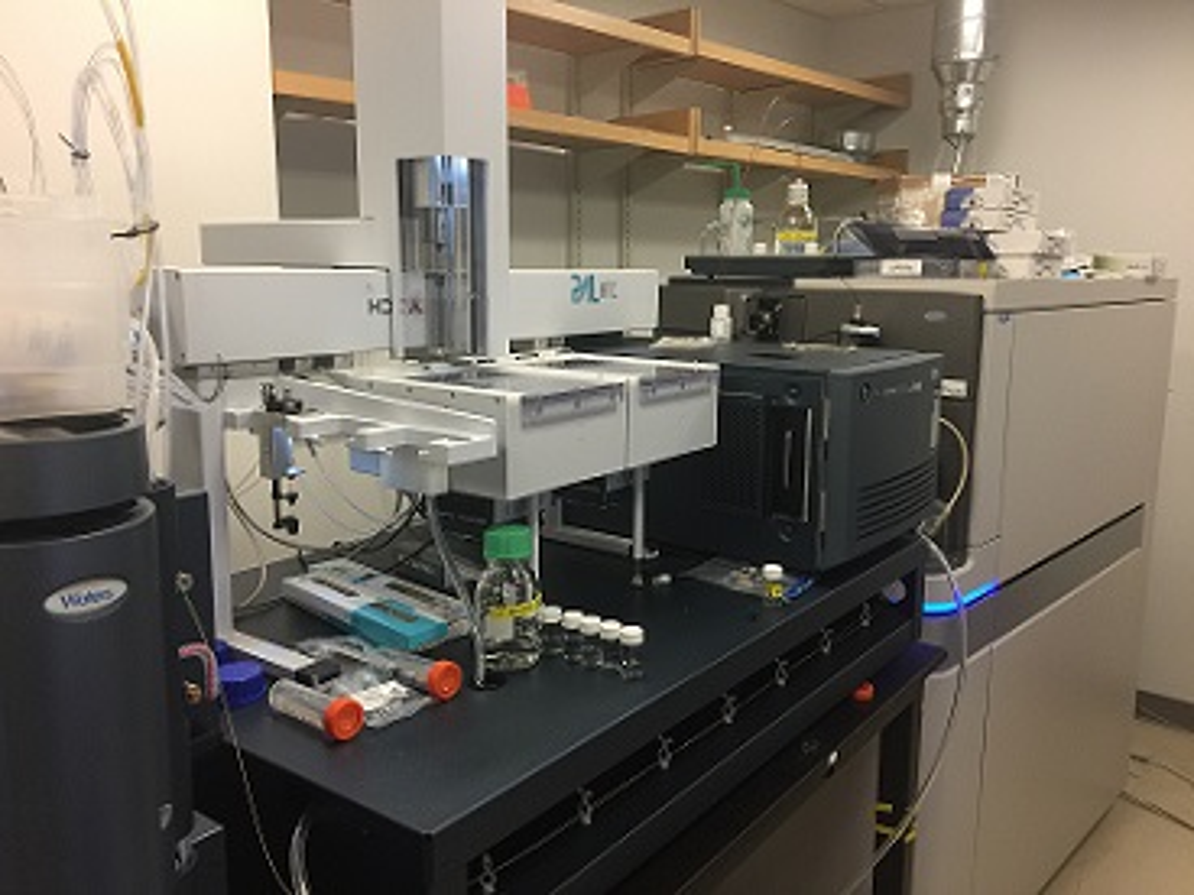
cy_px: 448
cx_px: 597
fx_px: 1000
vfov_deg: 48.2
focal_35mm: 29
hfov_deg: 61.7
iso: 40
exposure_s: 1/15
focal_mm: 4.15
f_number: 2.2
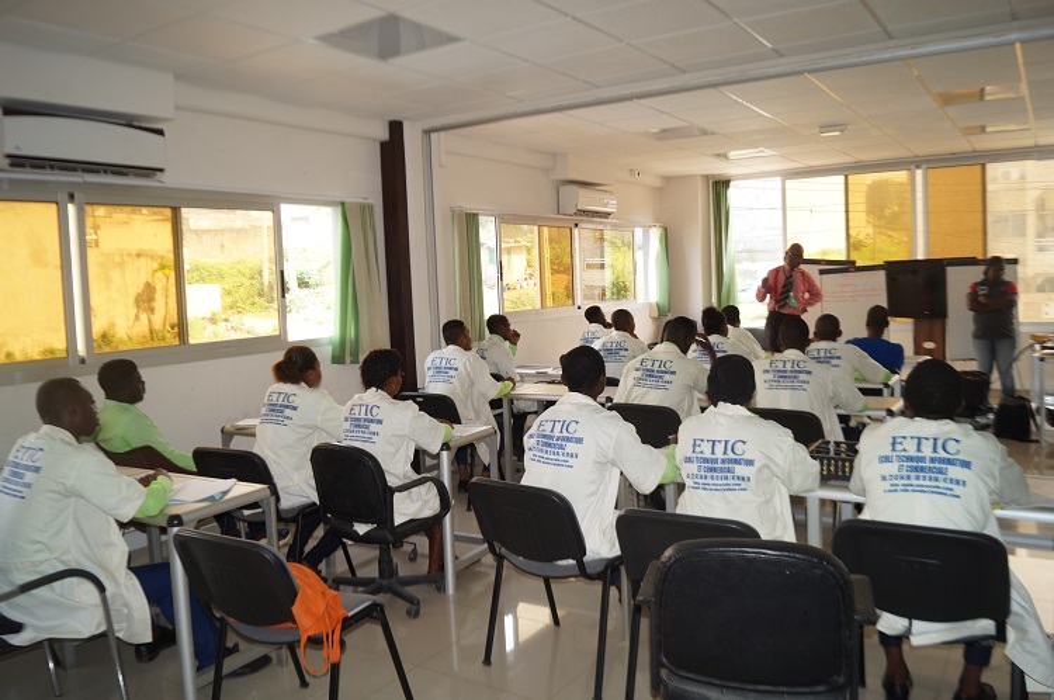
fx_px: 789
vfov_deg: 47.8
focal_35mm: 27
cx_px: 527
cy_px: 350
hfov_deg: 67.4
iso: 125
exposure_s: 1/60
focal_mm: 18
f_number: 4
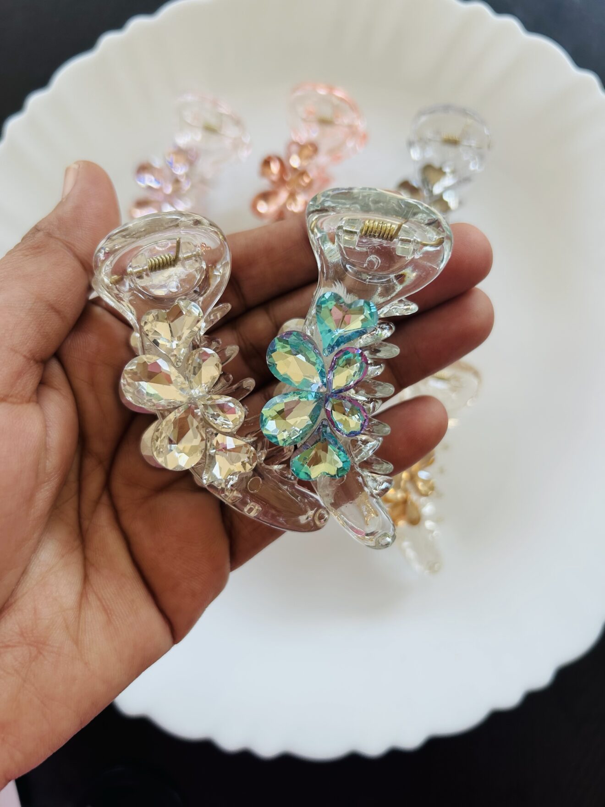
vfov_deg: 67.3
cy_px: 404
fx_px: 606
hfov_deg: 53.1
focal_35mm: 26
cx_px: 302
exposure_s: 1/949
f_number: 1.5
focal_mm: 5.7
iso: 50
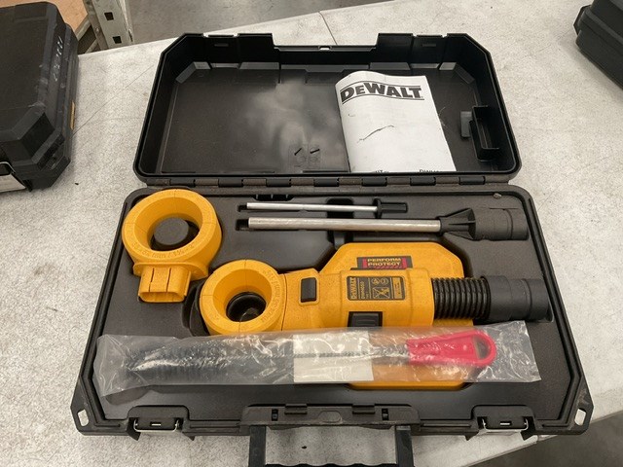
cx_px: 312
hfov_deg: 61.7
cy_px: 234
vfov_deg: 48.2
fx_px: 522
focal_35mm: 29
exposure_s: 1/50
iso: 100
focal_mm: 3
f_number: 1.8
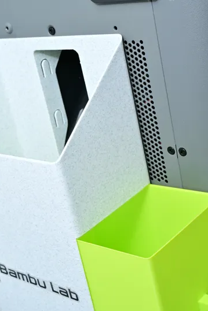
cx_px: 86
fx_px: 563
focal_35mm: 65
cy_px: 160
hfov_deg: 20.9
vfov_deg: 30.9
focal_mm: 35
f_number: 16
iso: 280
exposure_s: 1/128
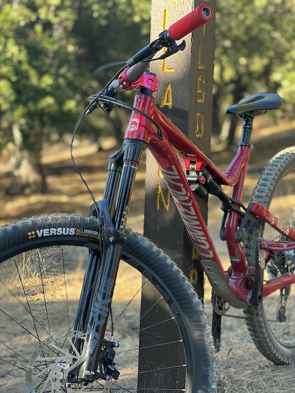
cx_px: 148
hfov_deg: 19.1
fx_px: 875
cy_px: 196
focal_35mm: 77
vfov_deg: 25.3
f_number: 2.8
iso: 100
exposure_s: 1/121
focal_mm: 9
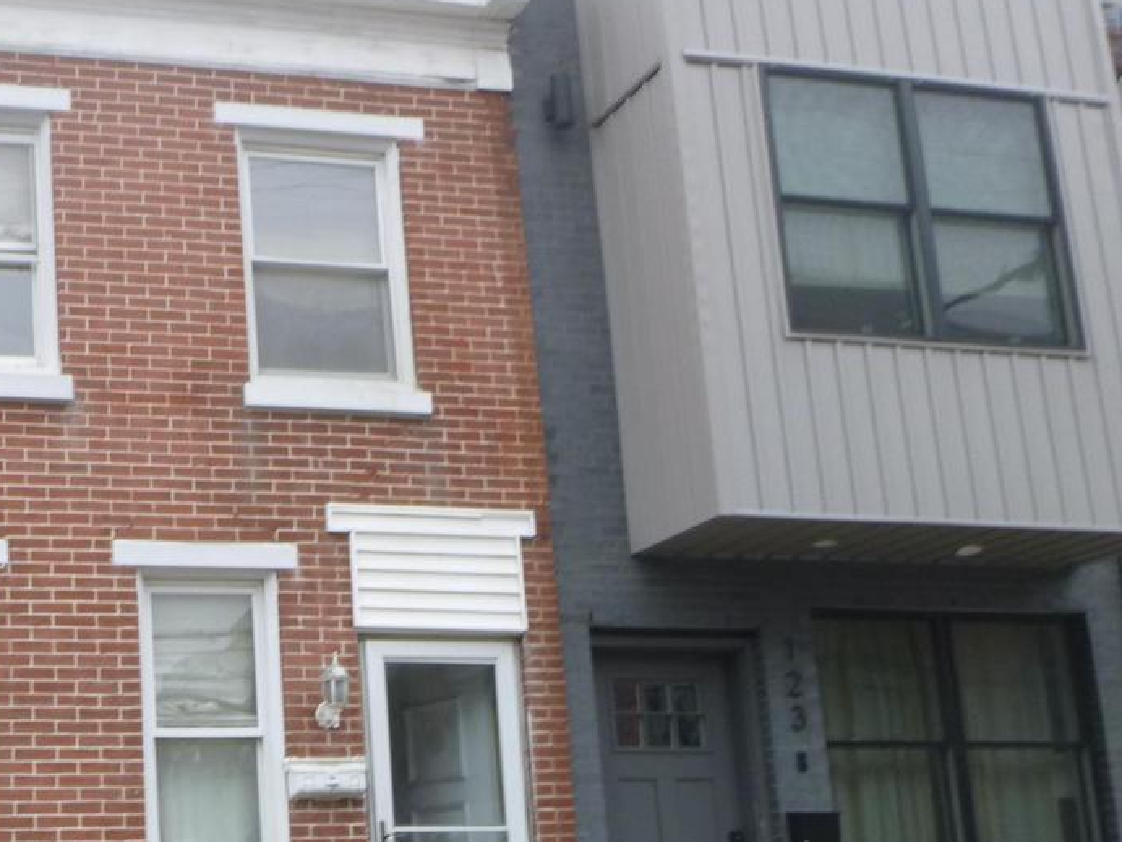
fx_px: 1685
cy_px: 599
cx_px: 60
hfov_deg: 34.3
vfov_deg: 27.8
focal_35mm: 52
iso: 100
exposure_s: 1/160
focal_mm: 4.5
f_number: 3.9
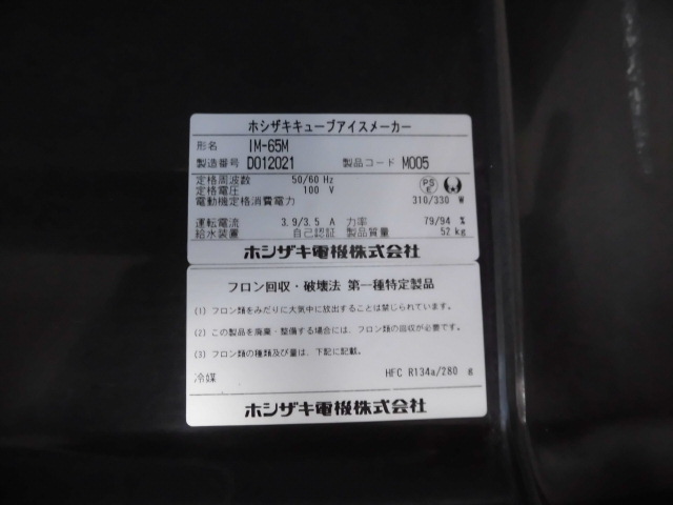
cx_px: 336
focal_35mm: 24
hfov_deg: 71.6
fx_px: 467
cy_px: 252
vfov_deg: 56.8
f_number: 3.1
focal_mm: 4.3
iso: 500
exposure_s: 1/25
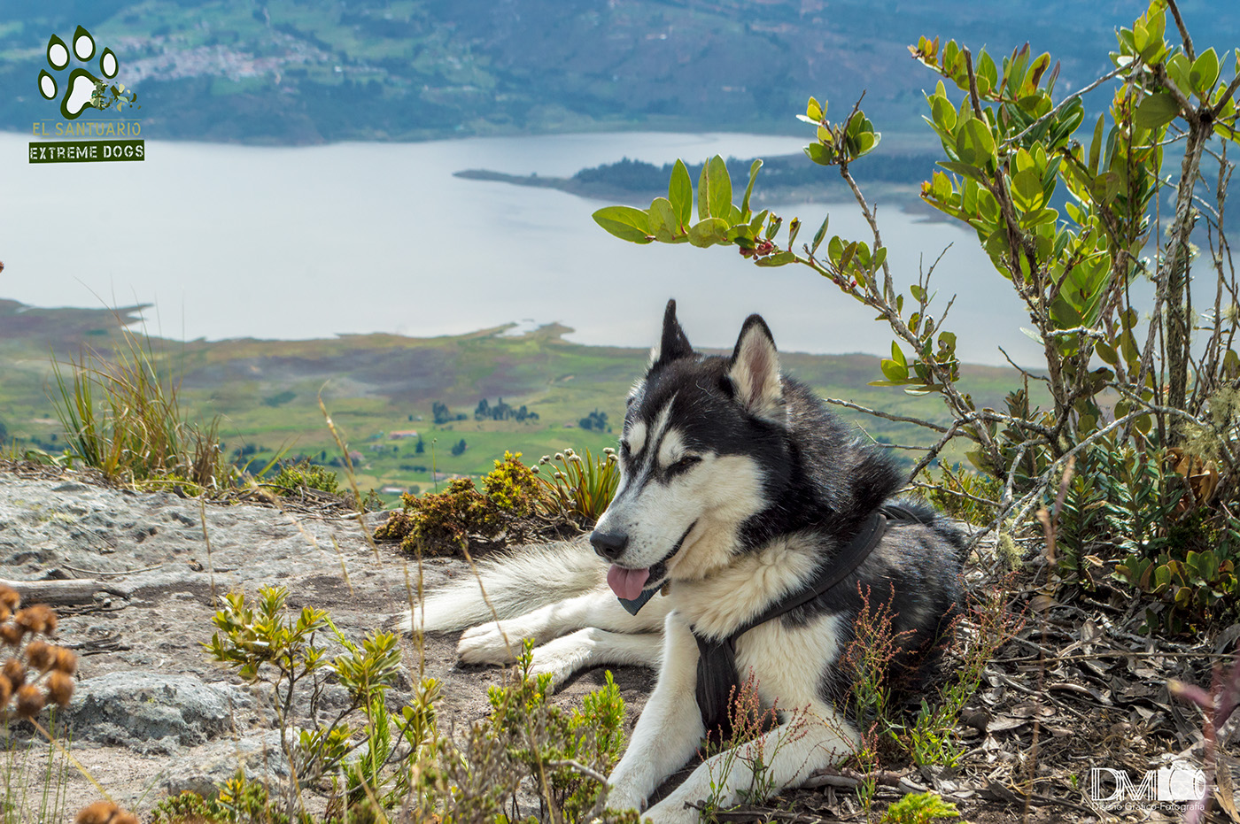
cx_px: 620
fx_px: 2478
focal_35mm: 72
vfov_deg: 18.9
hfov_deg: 28.1
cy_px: 412
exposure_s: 1/400
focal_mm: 48
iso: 400
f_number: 11
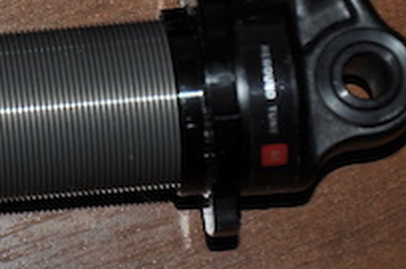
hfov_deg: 6.9
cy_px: 23
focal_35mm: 294
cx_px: -299
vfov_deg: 4.6
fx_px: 3308
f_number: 5.6
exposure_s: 1/30
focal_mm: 50
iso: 200
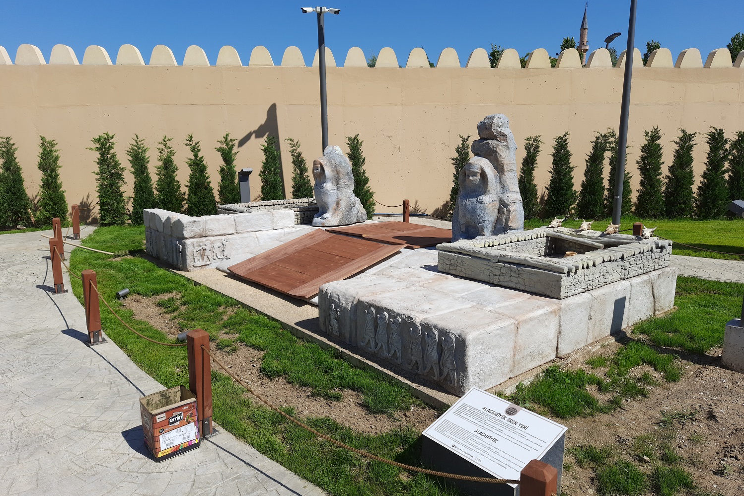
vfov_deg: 51.3
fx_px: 517
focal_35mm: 25
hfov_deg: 71.5
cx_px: 372
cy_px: 241
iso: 40
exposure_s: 1/1183
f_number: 1.8
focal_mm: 5.23
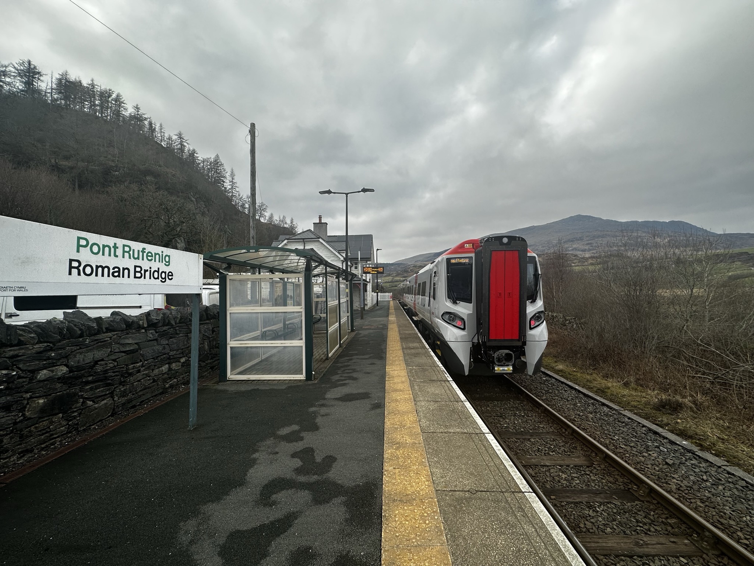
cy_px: 283
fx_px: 305
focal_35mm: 14
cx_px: 377
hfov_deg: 102.1
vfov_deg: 85.7
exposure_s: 1/670
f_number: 2.2
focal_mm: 2.22
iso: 40
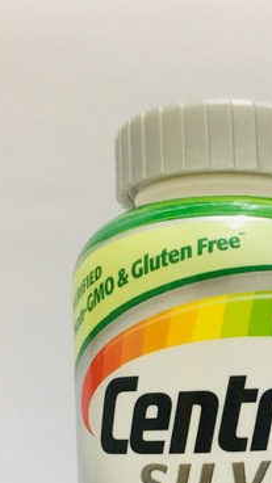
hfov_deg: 21.4
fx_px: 705
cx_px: 244
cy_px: 419
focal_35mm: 55
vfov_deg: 35.9
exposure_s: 1/30
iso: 100
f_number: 2.2
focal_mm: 4.15
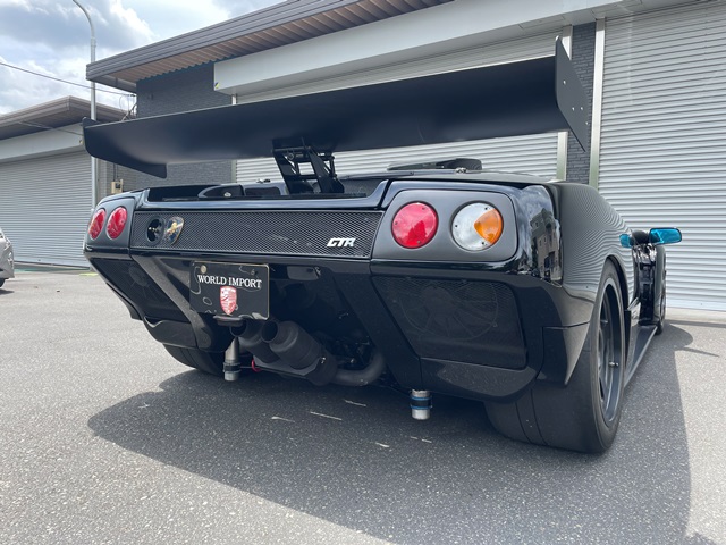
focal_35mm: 26
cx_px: 363
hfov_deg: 67.3
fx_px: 545
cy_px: 272
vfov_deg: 53.1
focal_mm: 4.2
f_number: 1.6
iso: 32
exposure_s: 1/824
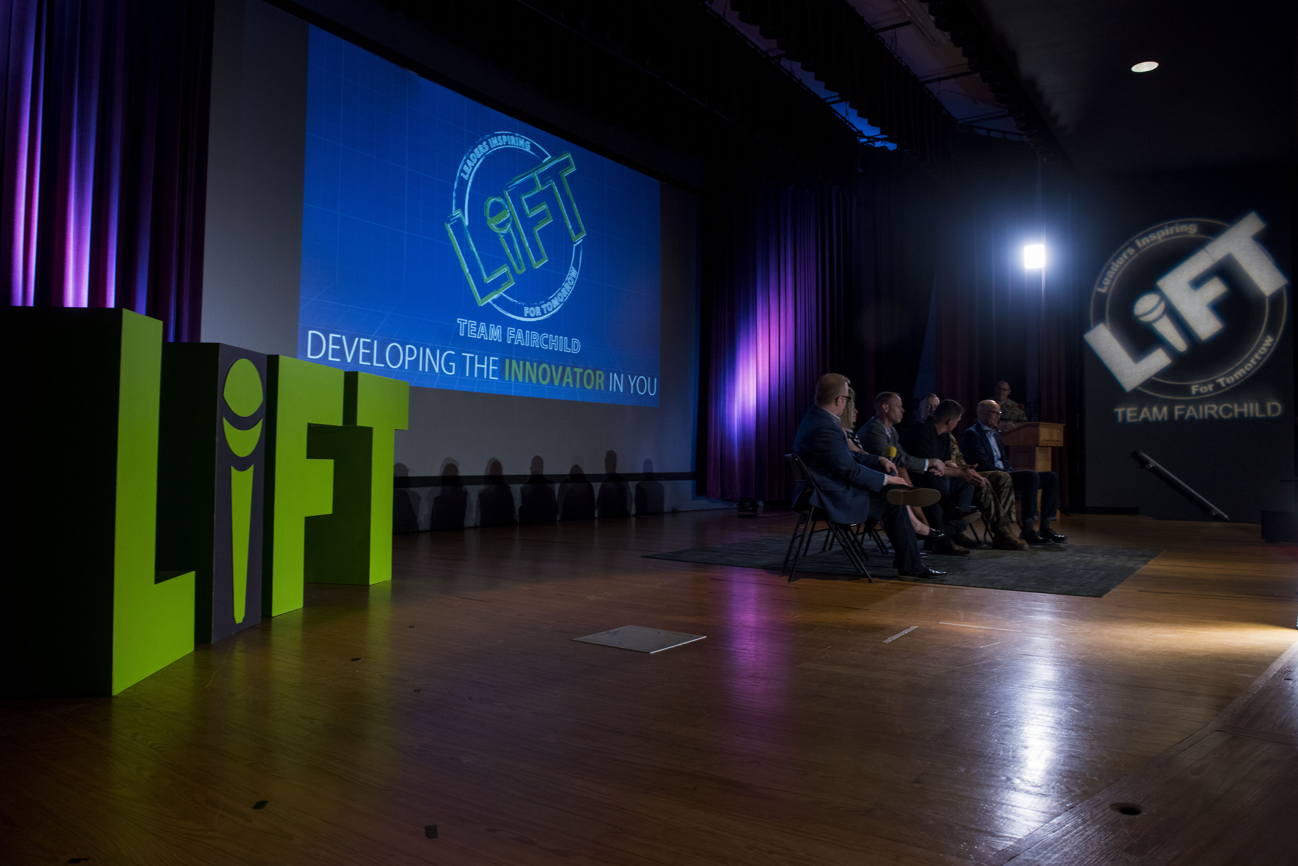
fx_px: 866
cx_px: 649
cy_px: 433
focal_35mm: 24
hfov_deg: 73.7
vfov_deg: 53.2
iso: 1000
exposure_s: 1/40
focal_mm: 24
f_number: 4.5
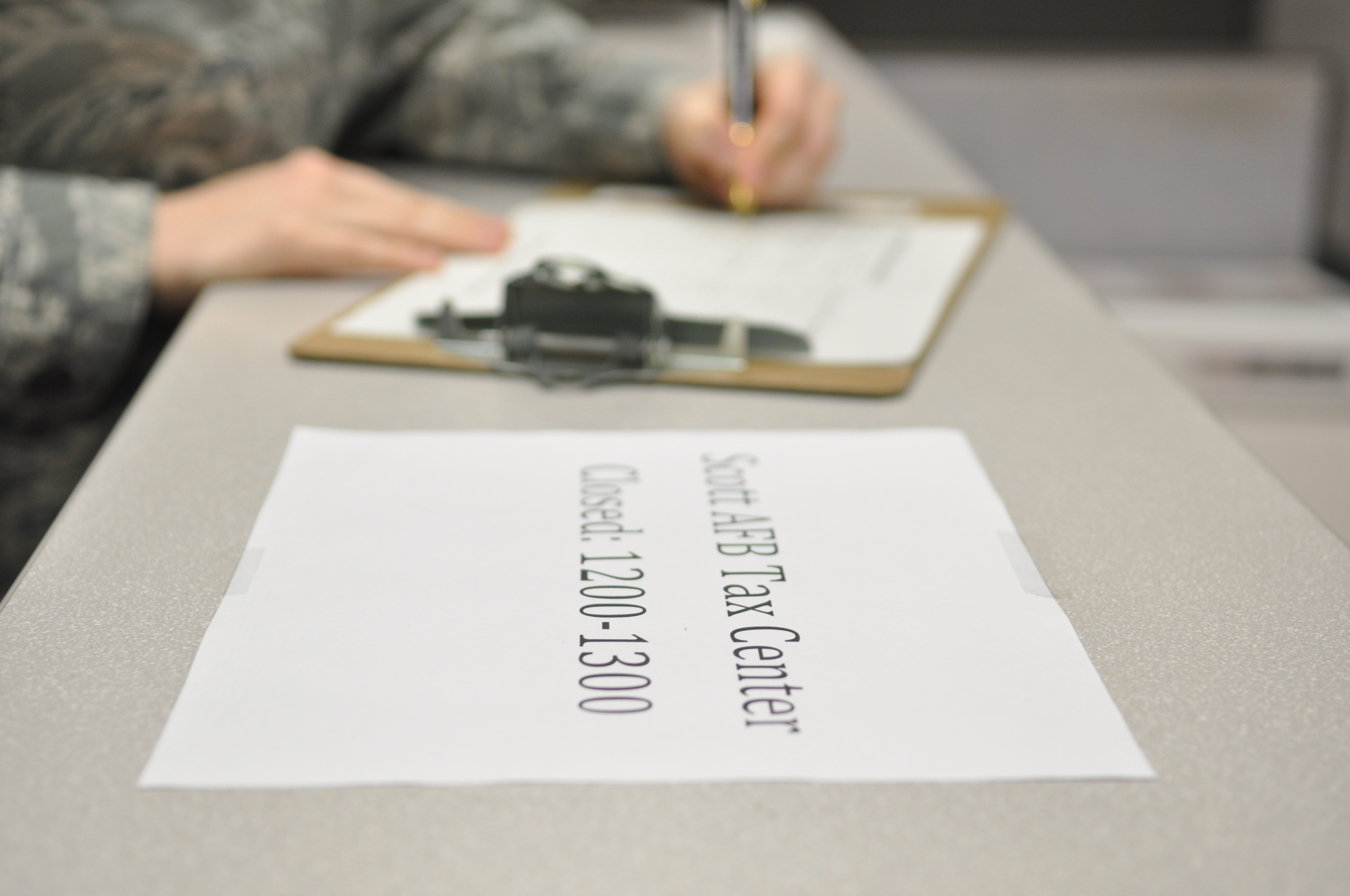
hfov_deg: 30.5
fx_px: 2472
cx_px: 675
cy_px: 448
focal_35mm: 66
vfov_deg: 20.6
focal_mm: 44
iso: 400
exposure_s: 1/80
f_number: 2.8
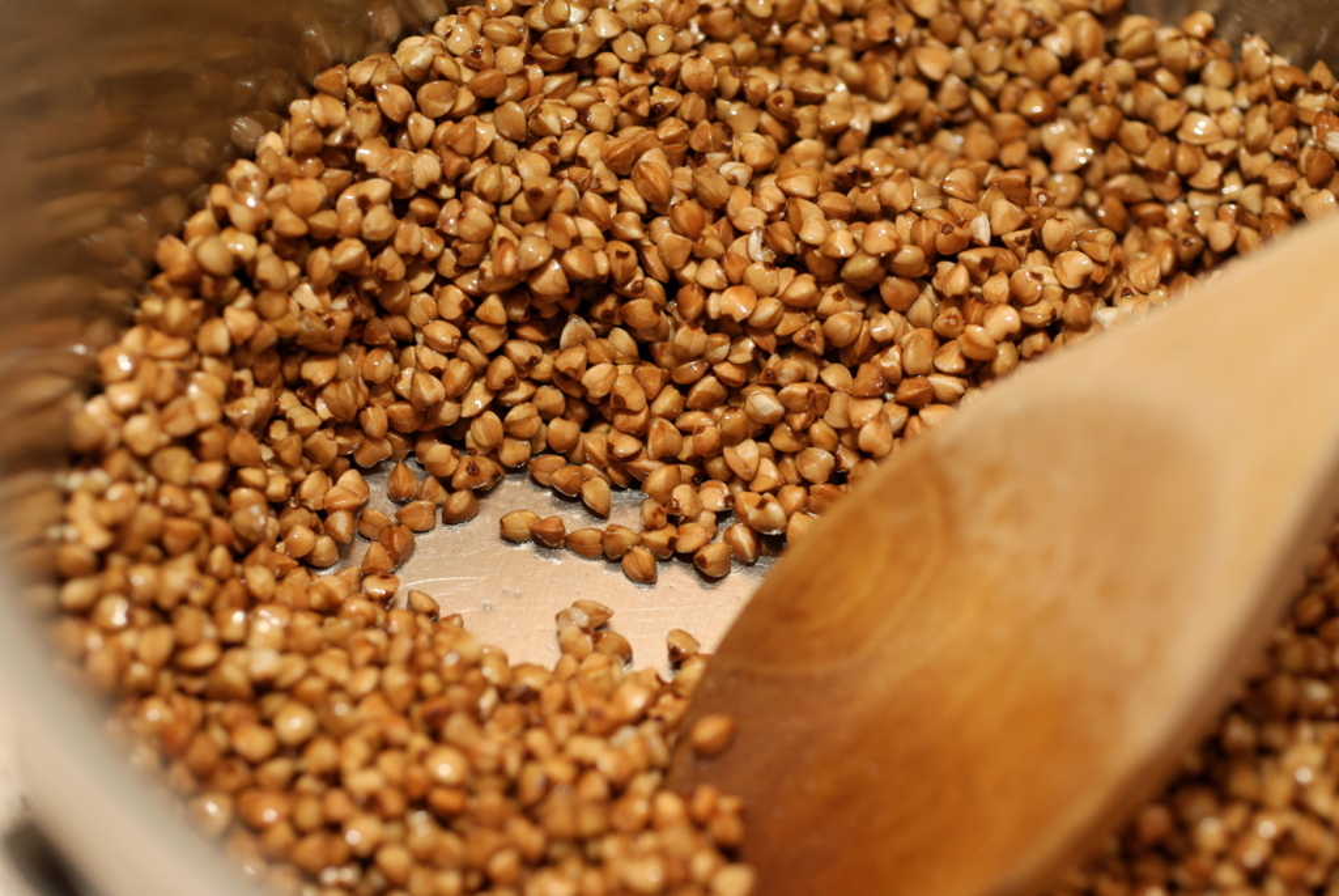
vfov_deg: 18.2
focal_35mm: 75
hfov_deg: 27.0
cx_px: 670
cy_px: 448
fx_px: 2792
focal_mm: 50
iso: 200
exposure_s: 1/80
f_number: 3.5
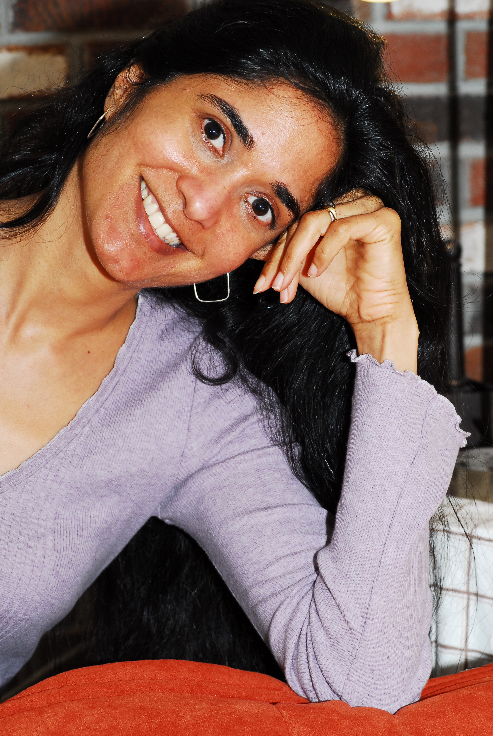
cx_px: 246
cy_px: 368
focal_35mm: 135
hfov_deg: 10.2
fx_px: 2765
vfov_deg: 15.2
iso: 400
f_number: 9
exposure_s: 1/60
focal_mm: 90
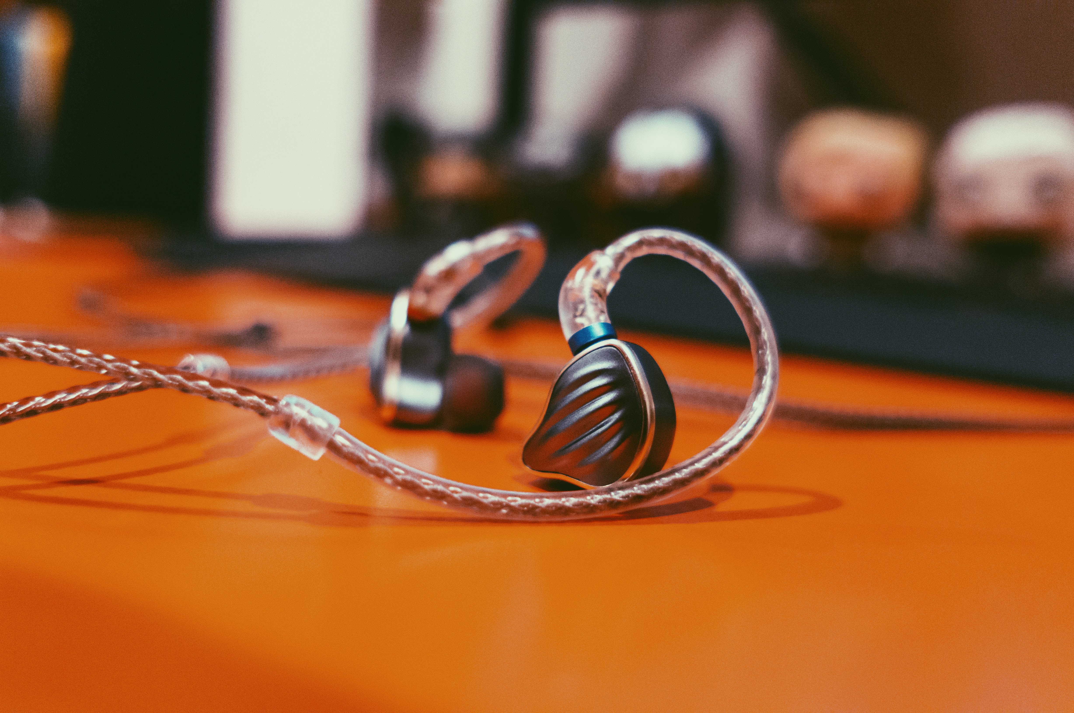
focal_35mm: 28
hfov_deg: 64.6
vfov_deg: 45.6
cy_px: 356
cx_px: 537
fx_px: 849
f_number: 2.8
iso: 3200
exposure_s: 1/160
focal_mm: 19
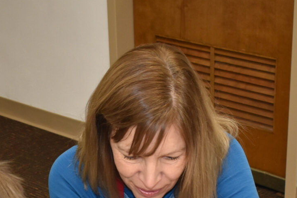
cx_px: 135
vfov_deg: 13.1
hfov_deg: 20.2
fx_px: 833
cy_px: 259
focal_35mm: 101
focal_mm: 24
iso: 800
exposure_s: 1/200
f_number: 4.5
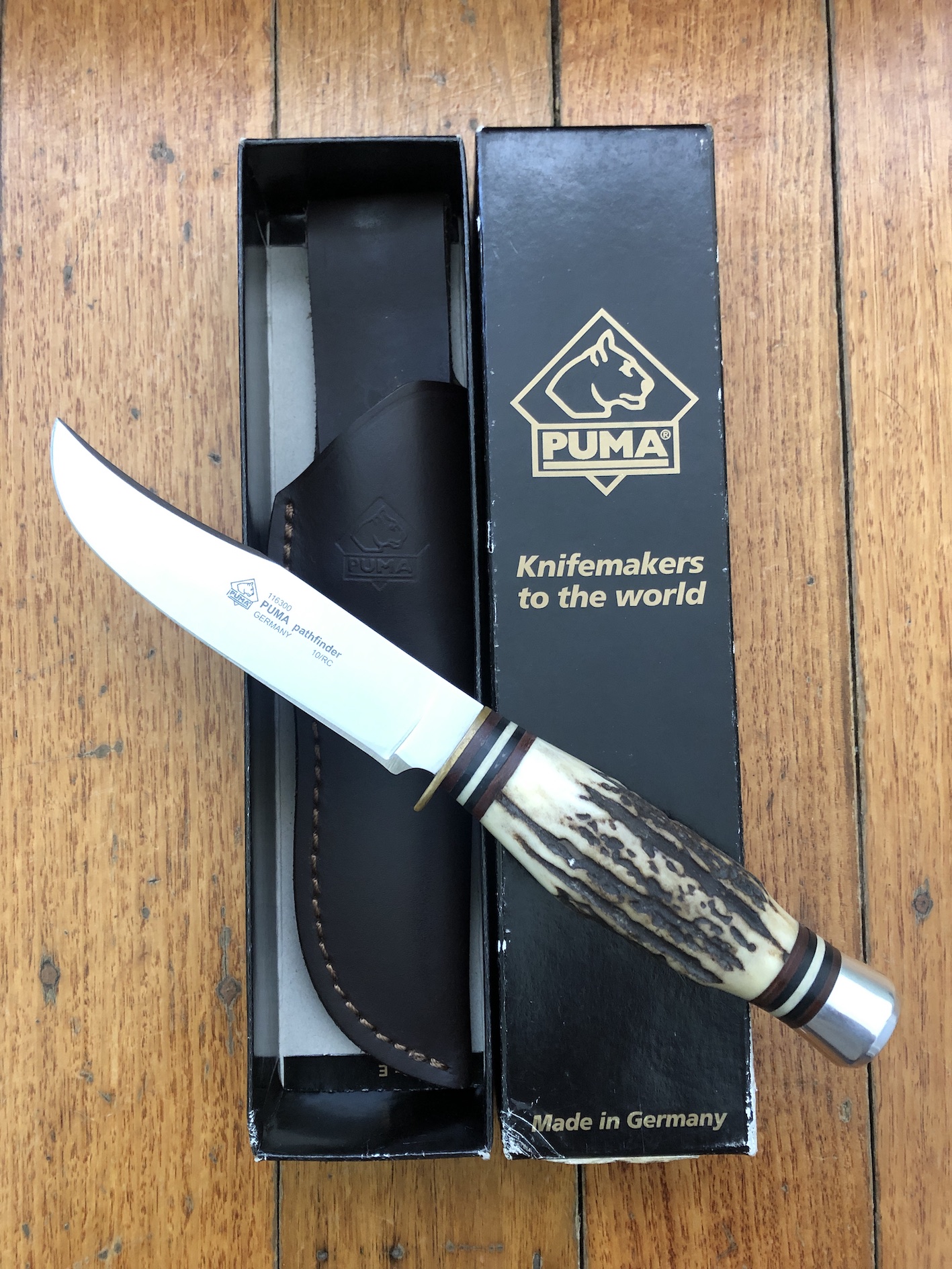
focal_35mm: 28
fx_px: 1027
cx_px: 476
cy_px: 634
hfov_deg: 49.7
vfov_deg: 63.5
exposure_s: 1/12
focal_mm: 3.99
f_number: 1.8
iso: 100
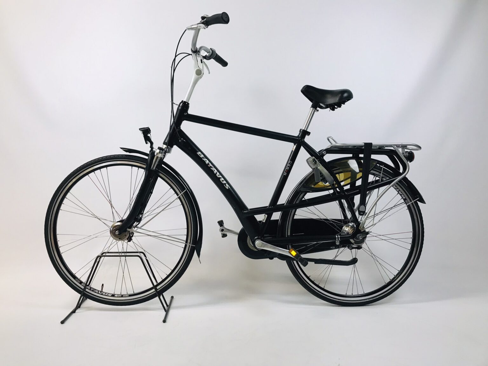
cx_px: 244
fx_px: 395
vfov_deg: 49.7
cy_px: 183
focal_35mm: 28
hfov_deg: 63.4
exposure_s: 1/33
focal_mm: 3.99
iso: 25
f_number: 1.8
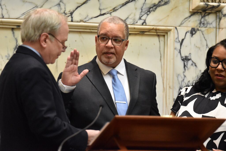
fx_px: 1883
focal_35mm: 300
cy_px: 76
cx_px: 113
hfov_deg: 6.9
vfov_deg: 4.6
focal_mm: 200
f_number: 2.8
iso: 6400
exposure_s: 1/400
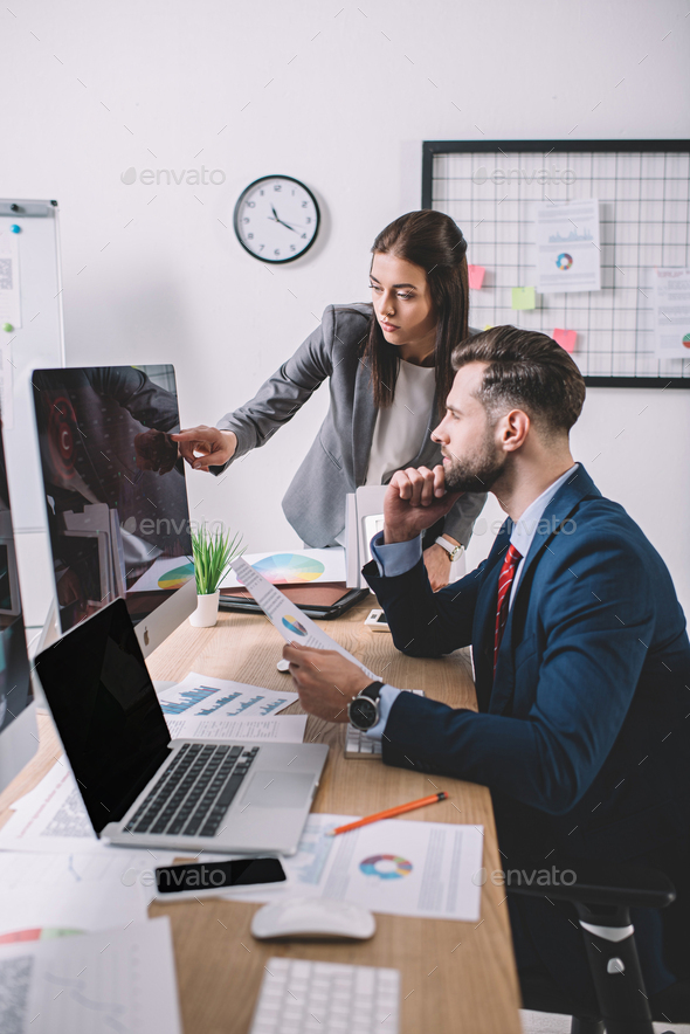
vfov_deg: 54.4
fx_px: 1005
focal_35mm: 35
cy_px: 517
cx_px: 345
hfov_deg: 37.9
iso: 100
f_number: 2.8
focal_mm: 35
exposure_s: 1/200
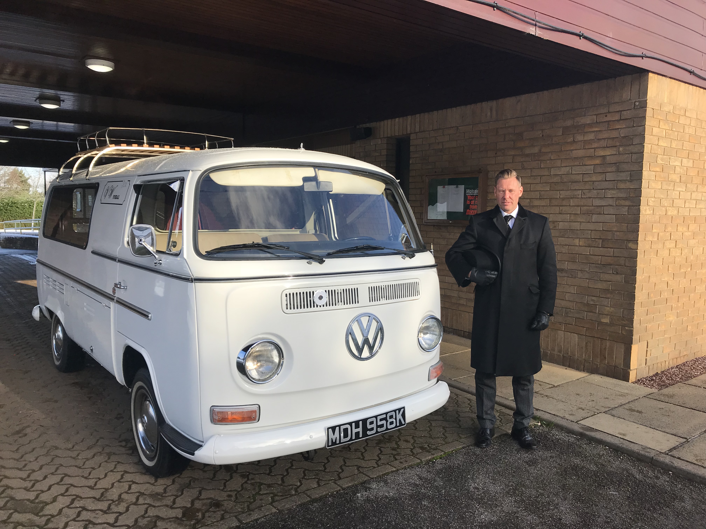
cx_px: 353
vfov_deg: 49.7
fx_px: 571
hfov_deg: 63.4
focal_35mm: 28
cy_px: 264
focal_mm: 3.99
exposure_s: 1/847
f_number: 1.8
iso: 20
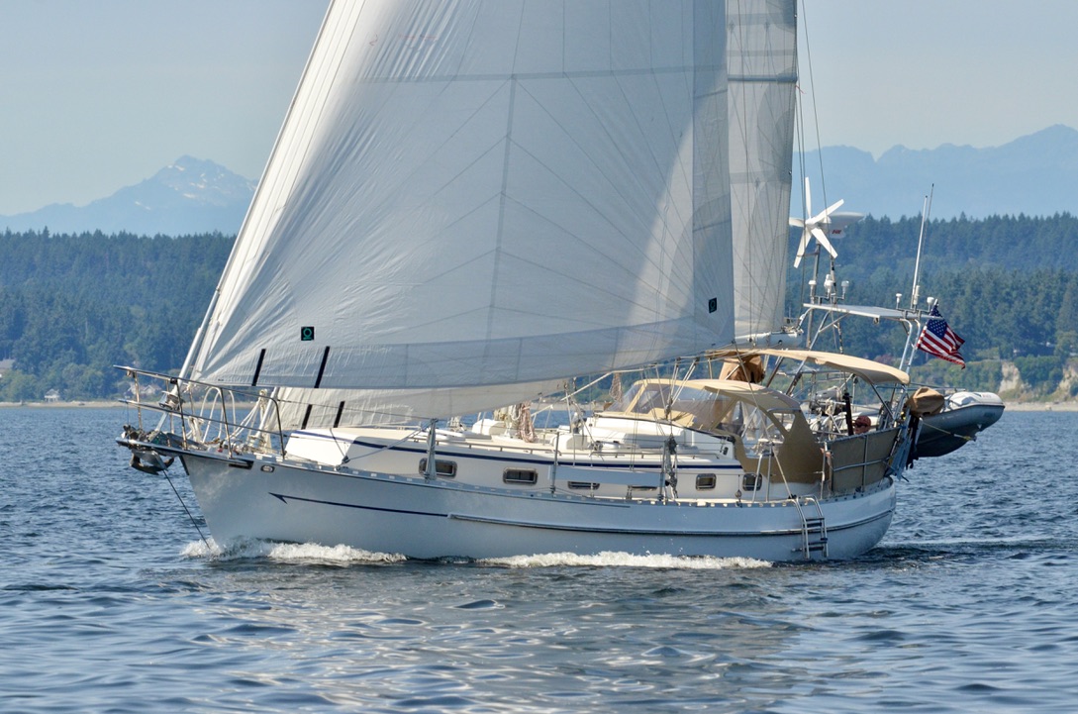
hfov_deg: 6.6
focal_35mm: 315
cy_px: 357
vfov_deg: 4.3
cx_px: 539
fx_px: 9412
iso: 1250
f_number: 9
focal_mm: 210
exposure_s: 1/1250
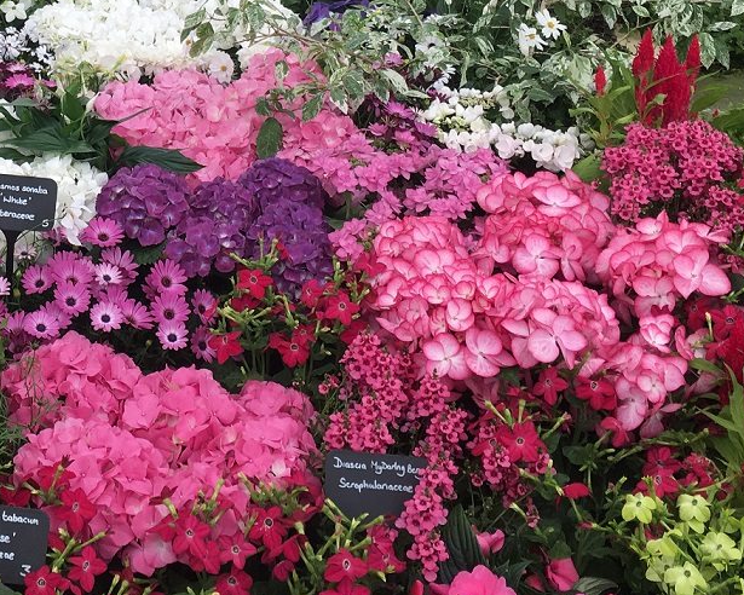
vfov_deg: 22.5
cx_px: 73
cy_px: -5
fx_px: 1431
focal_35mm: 65
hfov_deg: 28.0
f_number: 2.2
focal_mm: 4.15
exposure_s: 1/100
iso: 25
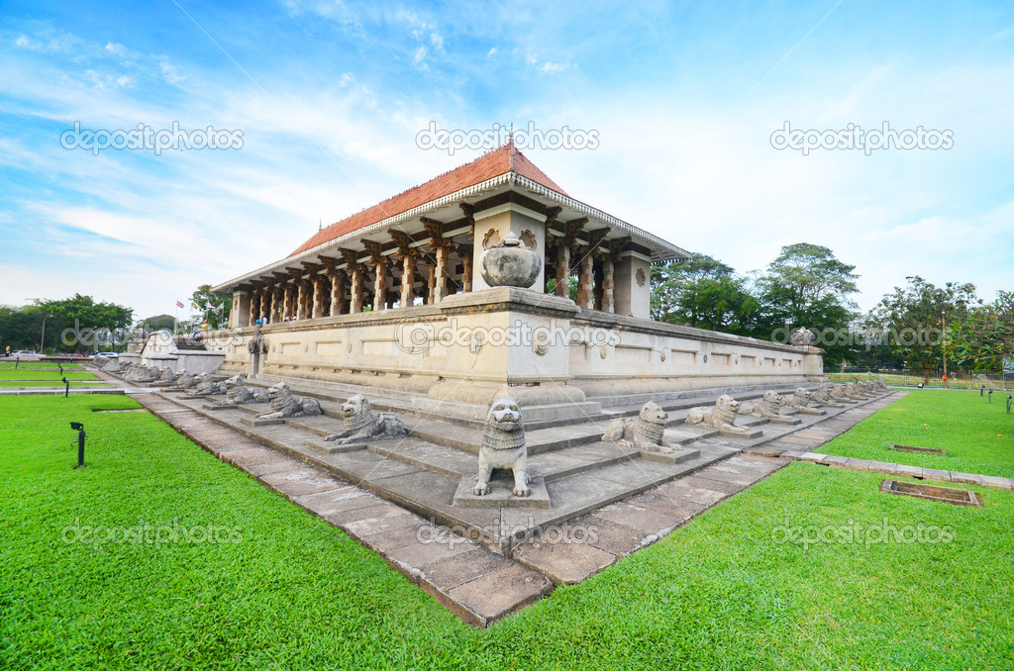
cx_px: 507
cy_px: 336
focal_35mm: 15
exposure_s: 1/30
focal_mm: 10
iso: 500
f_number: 11
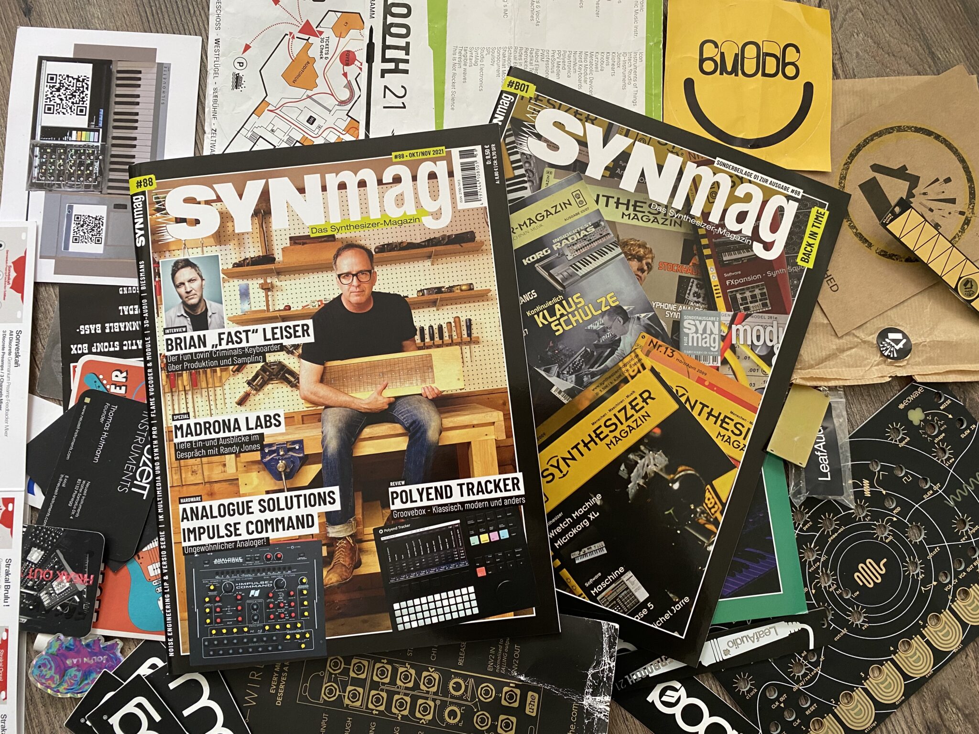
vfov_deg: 53.1
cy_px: 367
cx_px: 490
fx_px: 735
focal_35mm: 26
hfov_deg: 67.3
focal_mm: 4.25
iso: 125
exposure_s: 1/86
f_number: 1.8
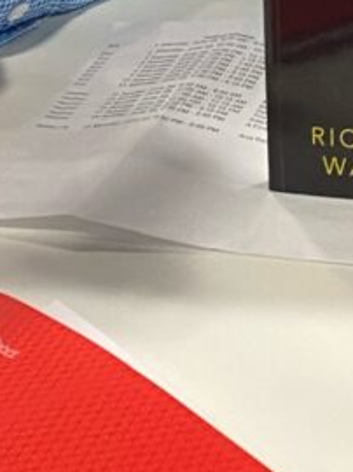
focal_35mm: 148
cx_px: 411
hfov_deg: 9.9
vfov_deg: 12.2
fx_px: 2016
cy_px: -404
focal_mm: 4.25
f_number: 1.8
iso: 160
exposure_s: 1/60
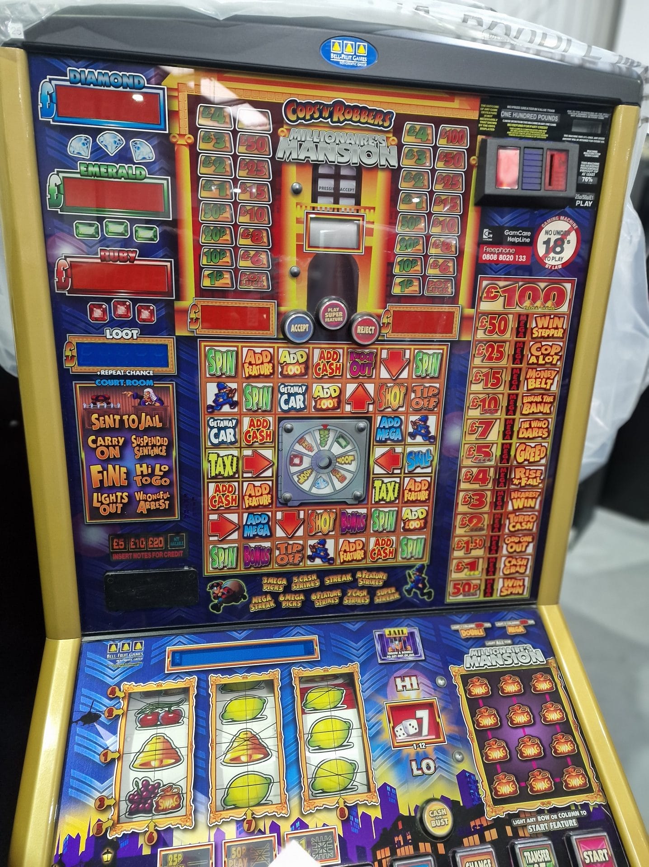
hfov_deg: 58.8
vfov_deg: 74.0
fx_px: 576
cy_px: 434
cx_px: 324
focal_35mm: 23
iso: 200
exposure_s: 1/50
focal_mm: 6.4
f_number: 1.8
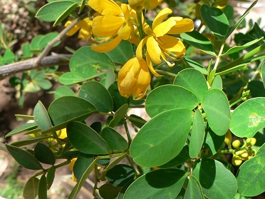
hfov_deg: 33.5
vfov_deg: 25.5
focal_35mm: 57
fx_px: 436
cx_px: 176
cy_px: 63
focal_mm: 6
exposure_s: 1/125
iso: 80
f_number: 4
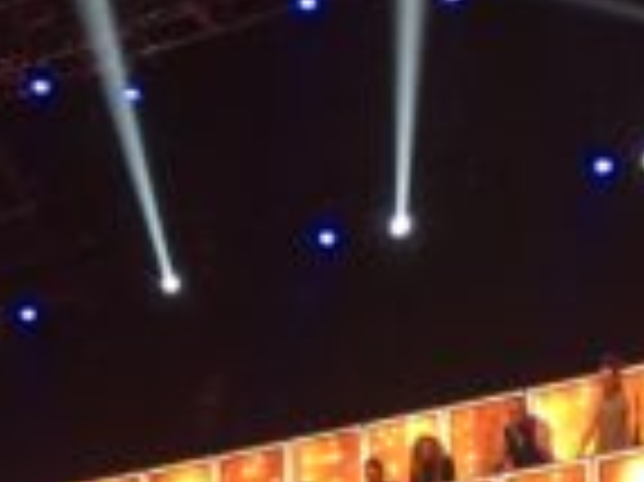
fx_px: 2640
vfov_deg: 10.1
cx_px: 63
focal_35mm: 142
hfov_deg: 13.8
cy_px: 728
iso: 40
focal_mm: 4.15
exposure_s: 1/33
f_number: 2.2
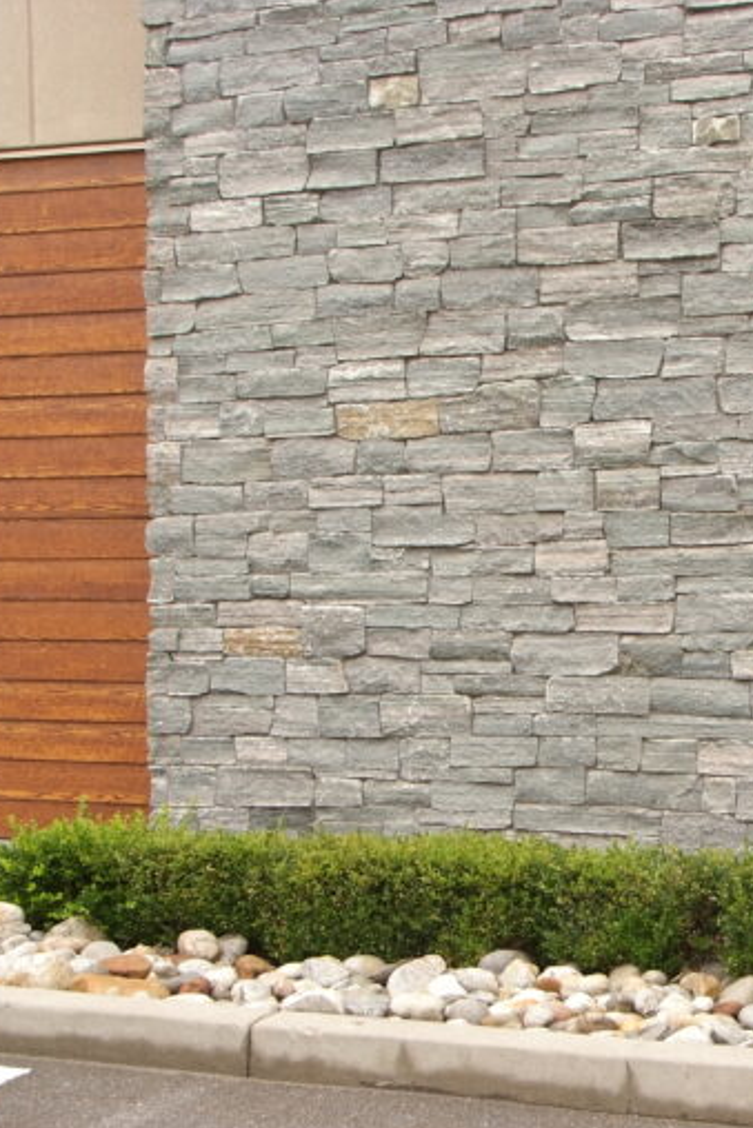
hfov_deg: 22.5
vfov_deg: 33.9
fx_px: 1850
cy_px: 566
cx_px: 677
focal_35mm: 59
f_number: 9
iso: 640
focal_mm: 26
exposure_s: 1/225
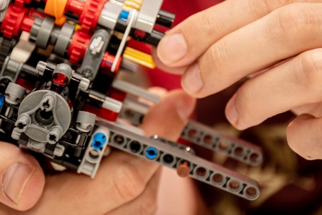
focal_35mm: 181
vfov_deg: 7.6
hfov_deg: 11.4
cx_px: 133
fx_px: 1619
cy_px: 62
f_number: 5.3
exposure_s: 1/125
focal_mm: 85
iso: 400
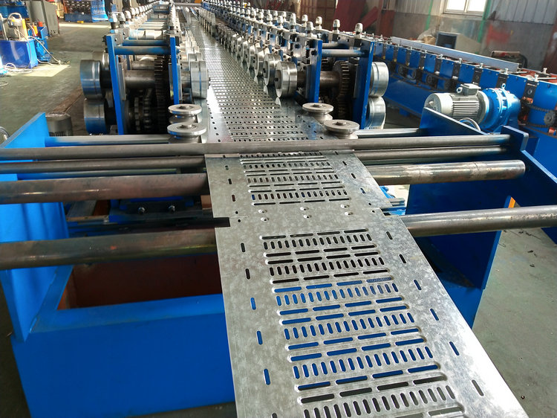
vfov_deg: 46.8
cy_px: 209
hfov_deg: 60.0
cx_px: 278
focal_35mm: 30
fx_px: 483
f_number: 1.8
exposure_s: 1/100
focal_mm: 3.95
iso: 94
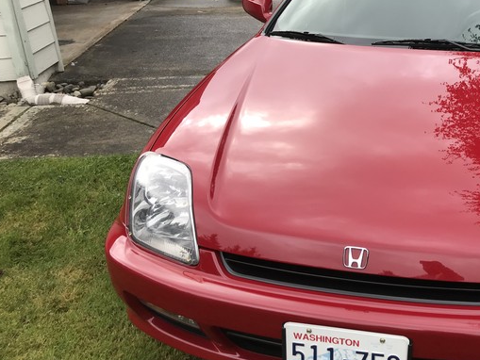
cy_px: 139
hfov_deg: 41.4
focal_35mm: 44
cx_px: 371
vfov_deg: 32.8
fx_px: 610
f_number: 1.8
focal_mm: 3.99
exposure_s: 1/471
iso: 20
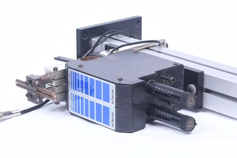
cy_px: 74
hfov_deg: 24.2
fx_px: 553
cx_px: 130
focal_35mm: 84
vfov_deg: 16.2
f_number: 13
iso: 200
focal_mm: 45
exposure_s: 1/200
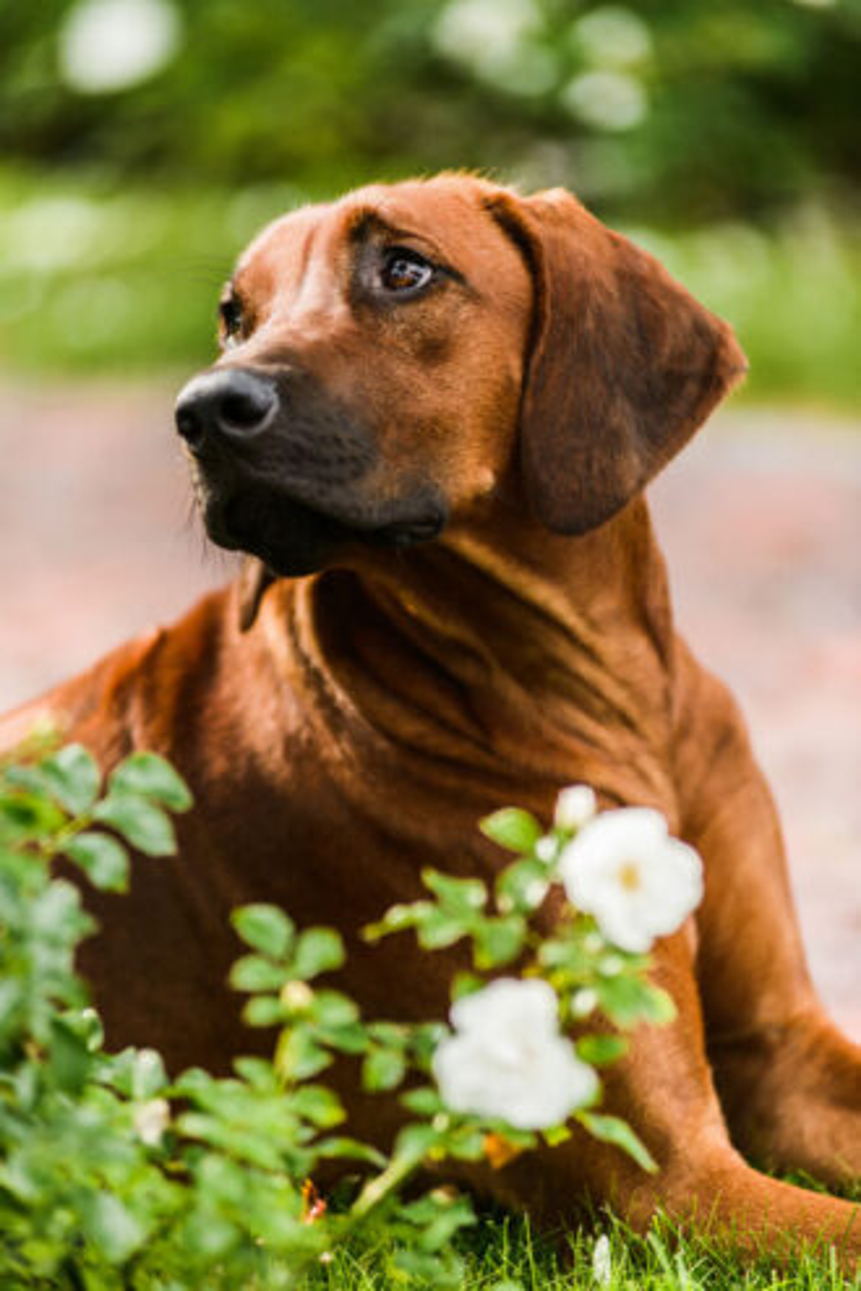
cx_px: 430
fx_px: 7174
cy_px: 646
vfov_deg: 10.3
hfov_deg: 6.9
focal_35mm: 200
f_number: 2.8
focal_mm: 200
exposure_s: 1/800
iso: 320
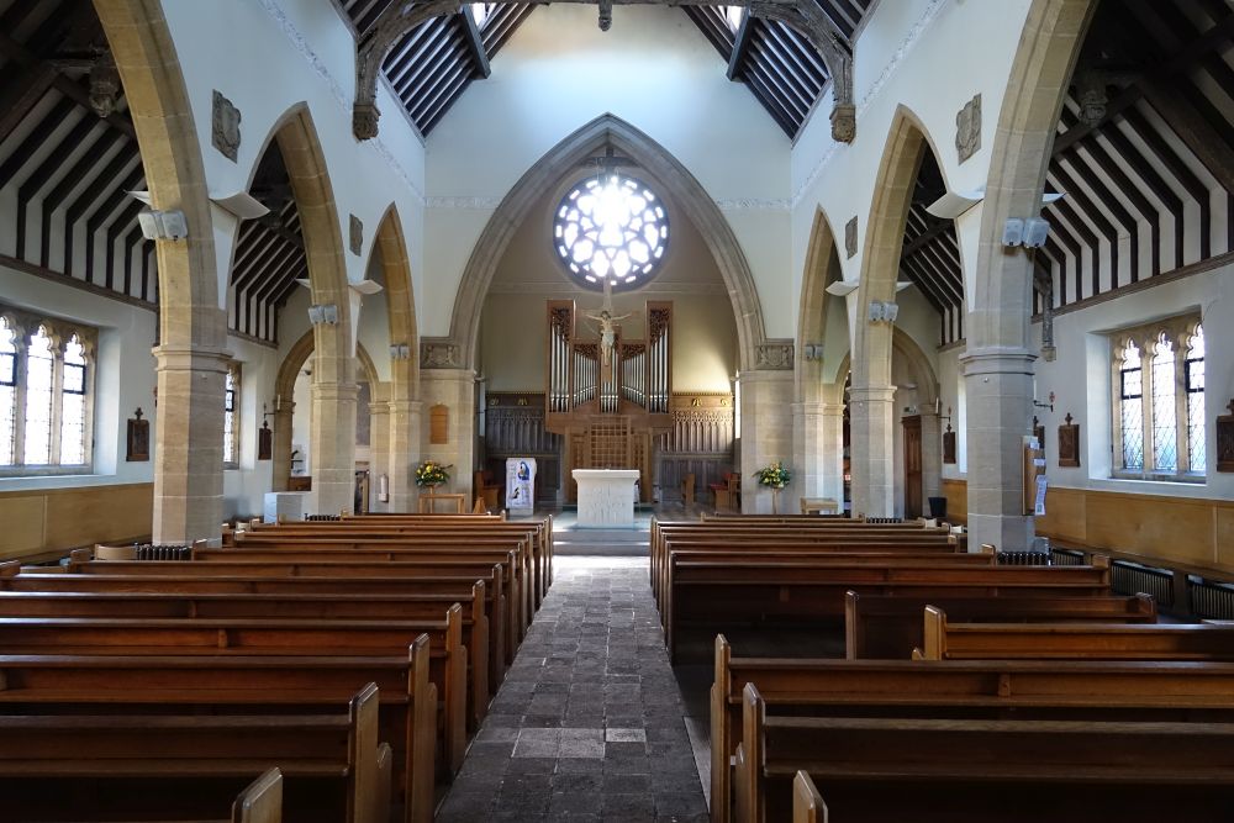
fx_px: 823
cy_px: 412
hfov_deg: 73.7
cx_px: 617
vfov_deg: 53.1
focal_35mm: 24
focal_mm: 8.8
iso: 800
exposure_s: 1/30
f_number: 2.4
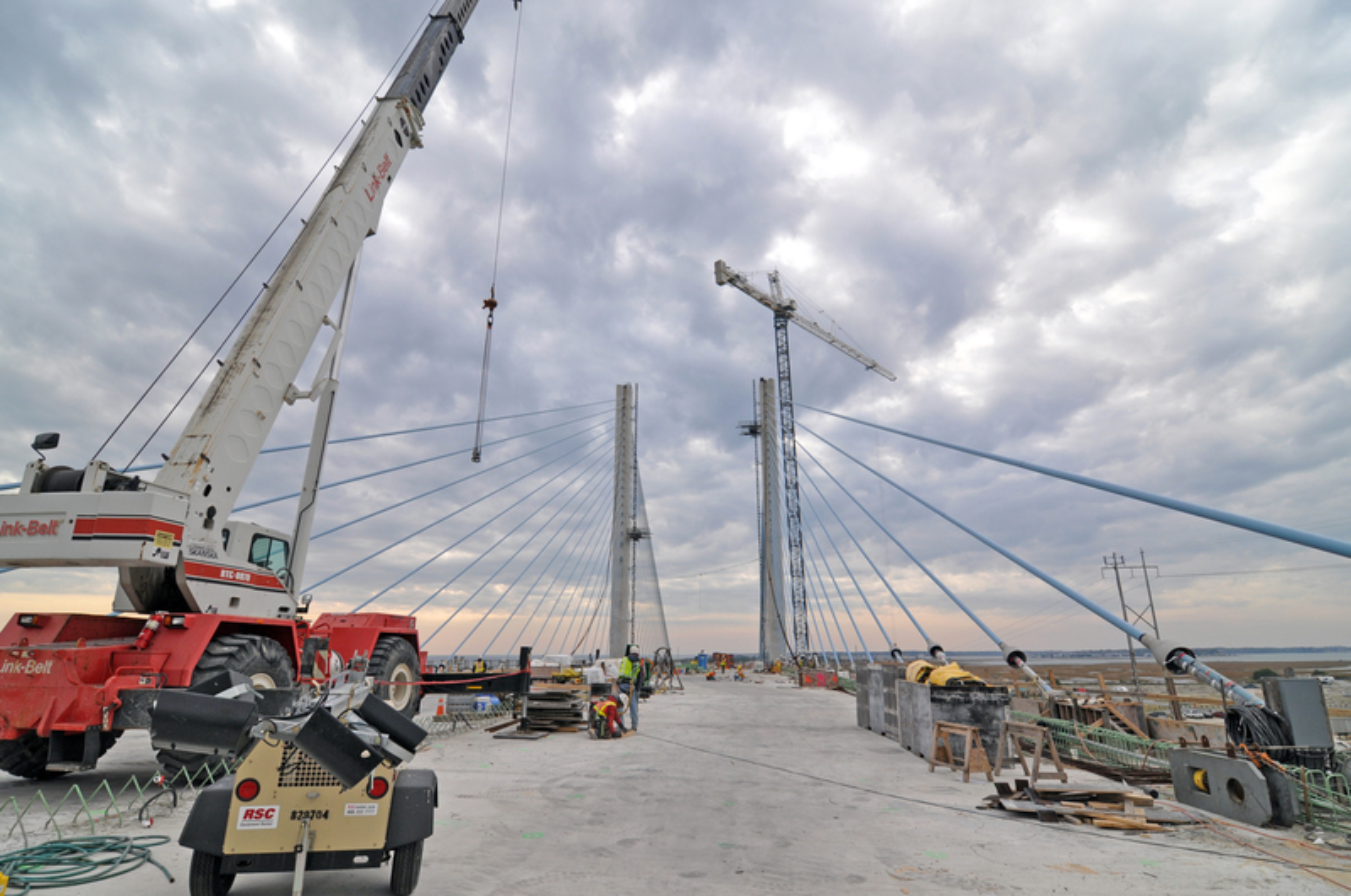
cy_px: 448
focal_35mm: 17
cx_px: 676
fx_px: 646
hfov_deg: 92.5
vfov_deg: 69.5
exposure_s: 1/1600
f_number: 5.6
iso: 400
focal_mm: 11.5
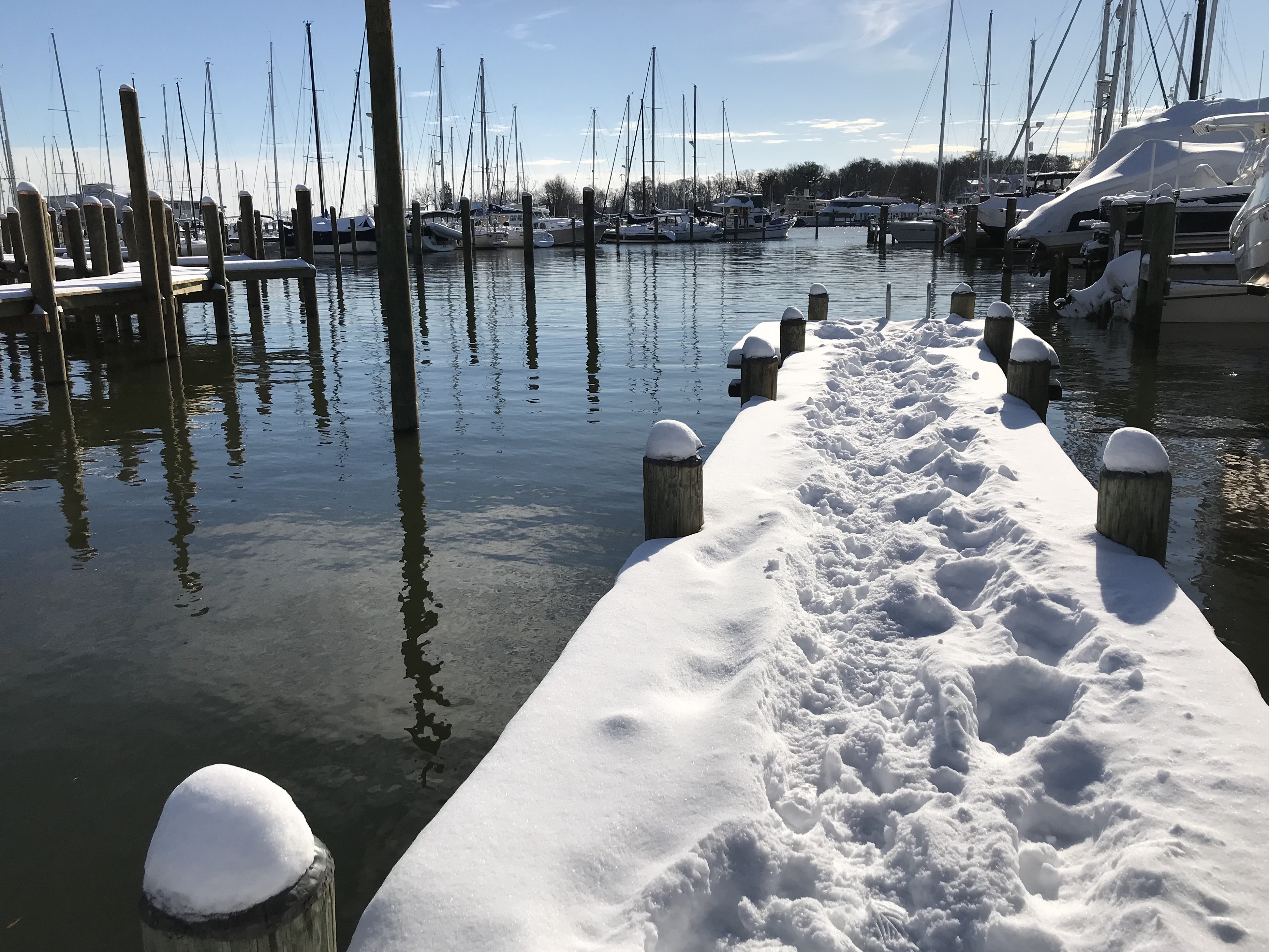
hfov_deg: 61.7
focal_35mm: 29
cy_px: 486
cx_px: 644
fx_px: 1063
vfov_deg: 48.2
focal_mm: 3.99
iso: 20
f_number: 1.8
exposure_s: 1/6849
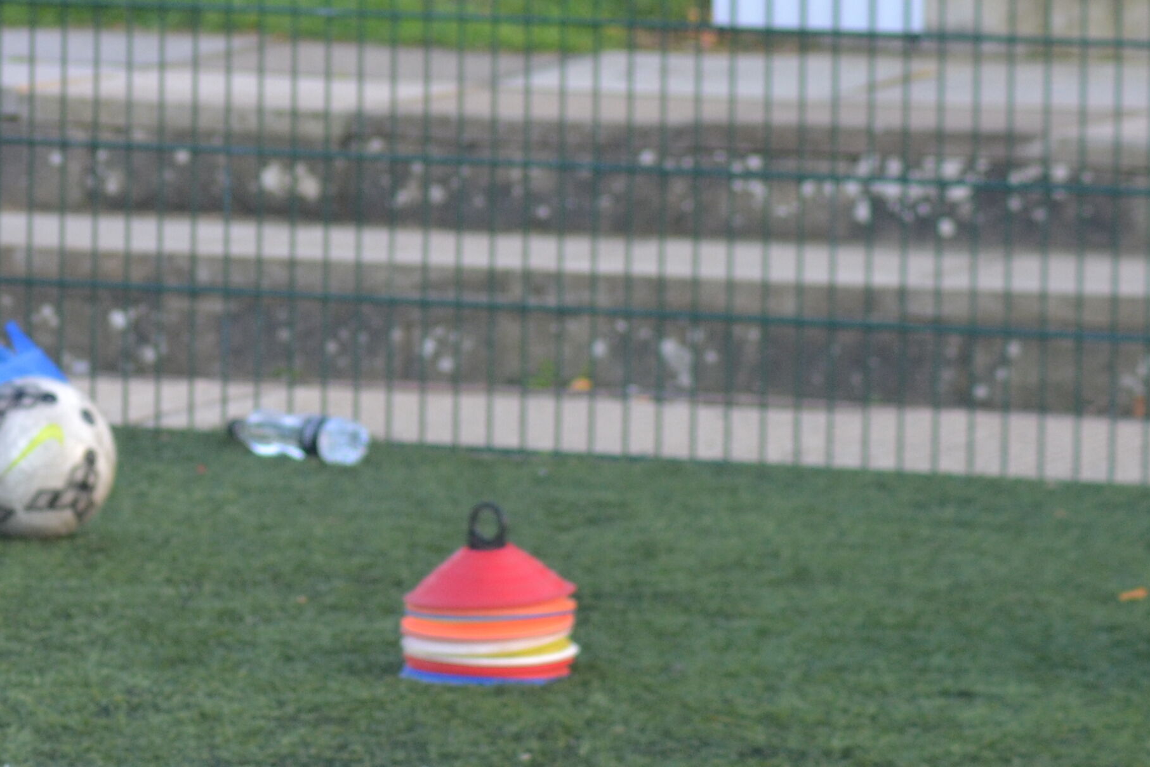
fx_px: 8528
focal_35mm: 267
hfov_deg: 7.6
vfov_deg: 5.1
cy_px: 0
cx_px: -285
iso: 400
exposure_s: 1/160
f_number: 4
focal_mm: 70
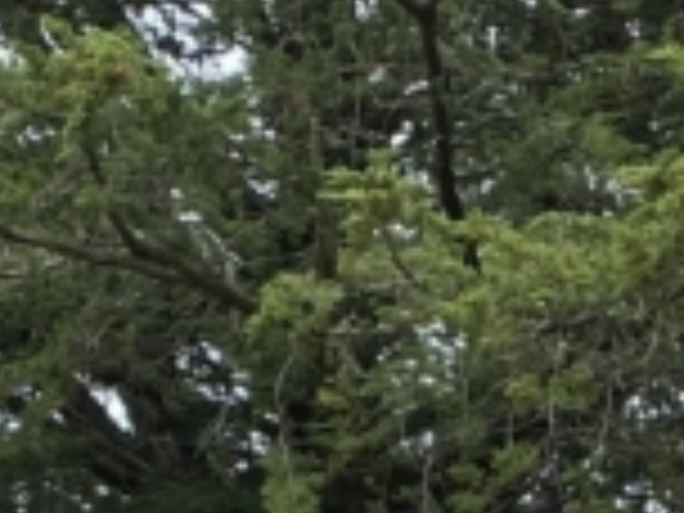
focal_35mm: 200
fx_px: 3952
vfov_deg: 6.6
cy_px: 1674
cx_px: 752
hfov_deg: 9.8
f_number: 1.8
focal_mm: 4.25
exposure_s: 1/576
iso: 32
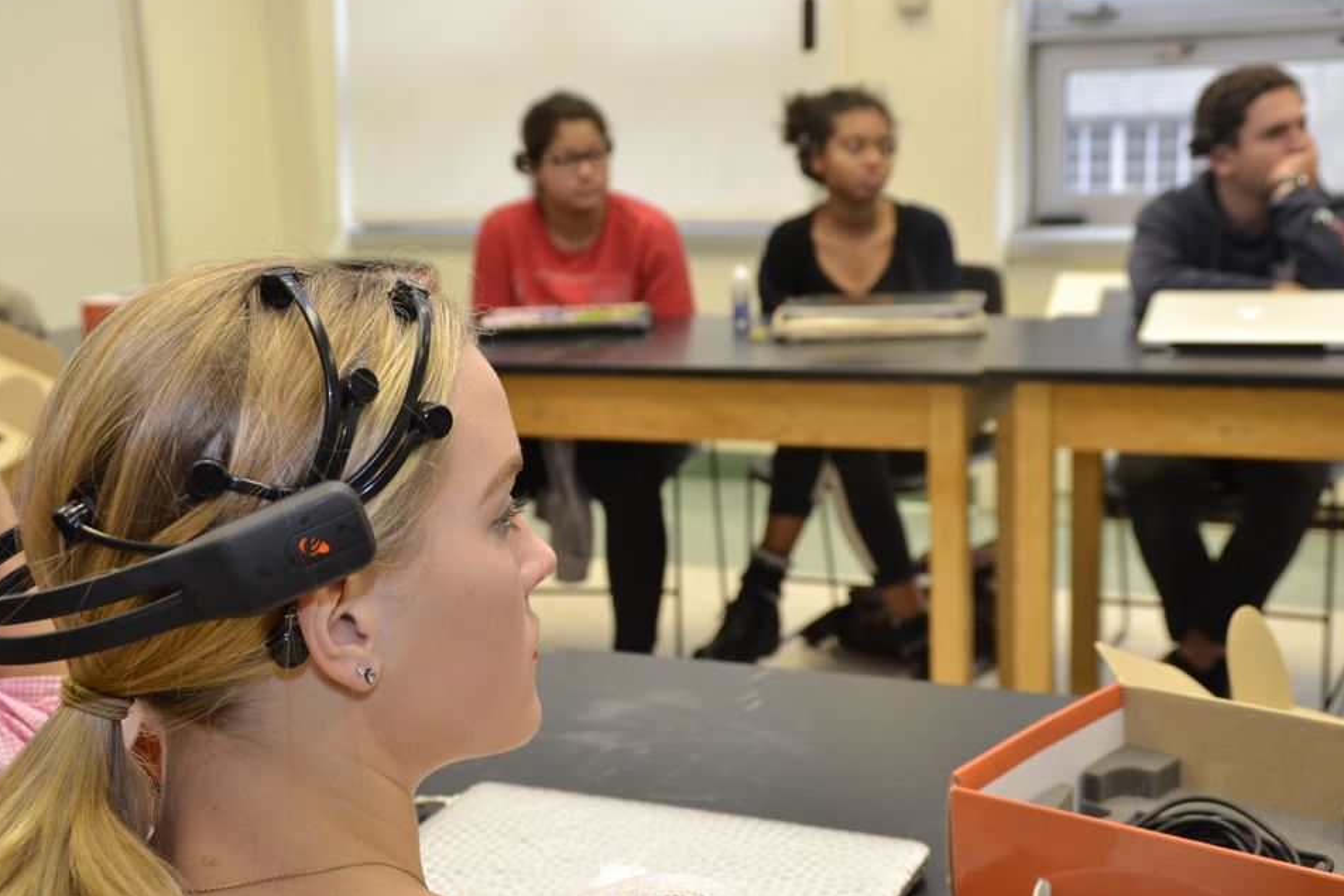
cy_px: 442
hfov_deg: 37.2
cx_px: 675
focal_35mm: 54
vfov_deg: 25.3
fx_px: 1998
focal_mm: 35
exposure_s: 1/60
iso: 900
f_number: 7.1
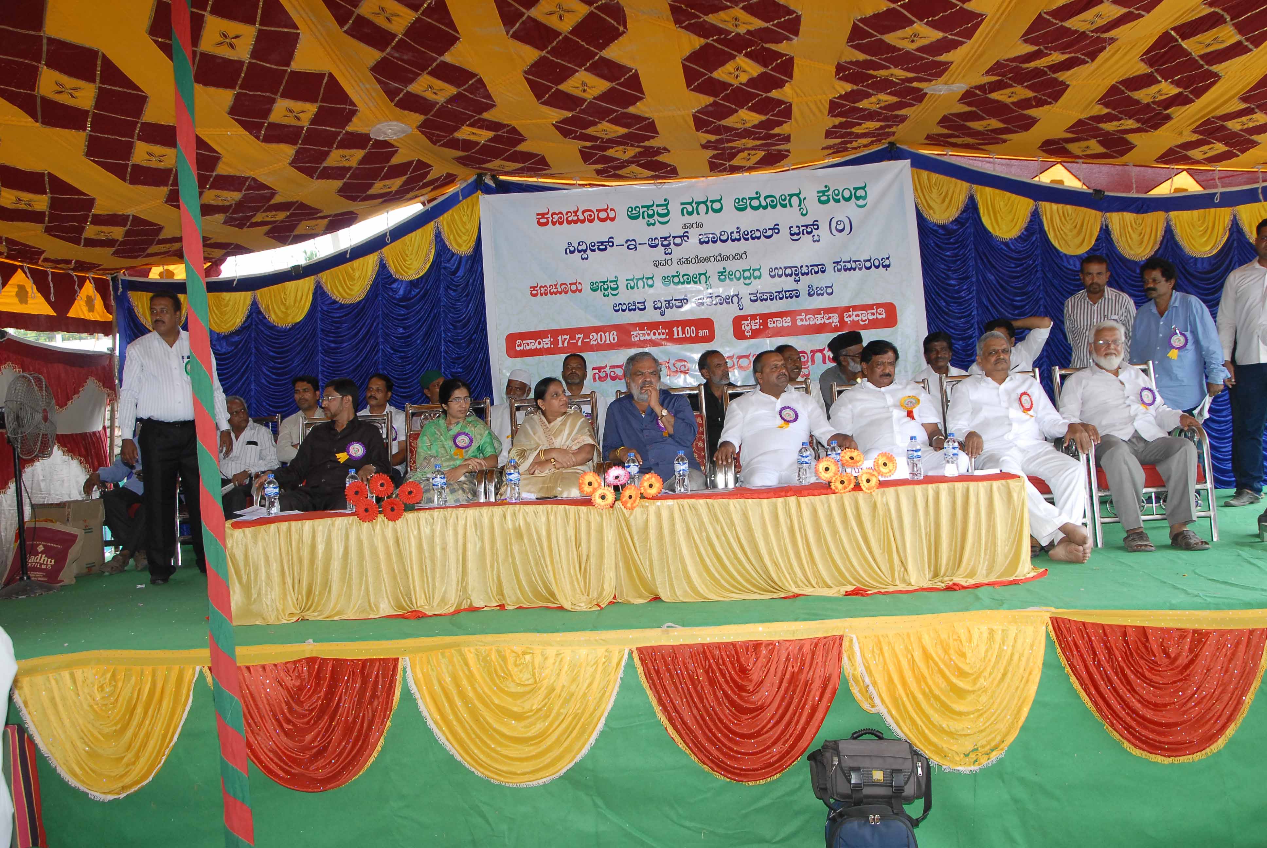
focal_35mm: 32
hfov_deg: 59.4
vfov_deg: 41.8
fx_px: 1110
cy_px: 424
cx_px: 634
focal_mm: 21
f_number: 5.6
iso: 400
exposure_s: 1/160
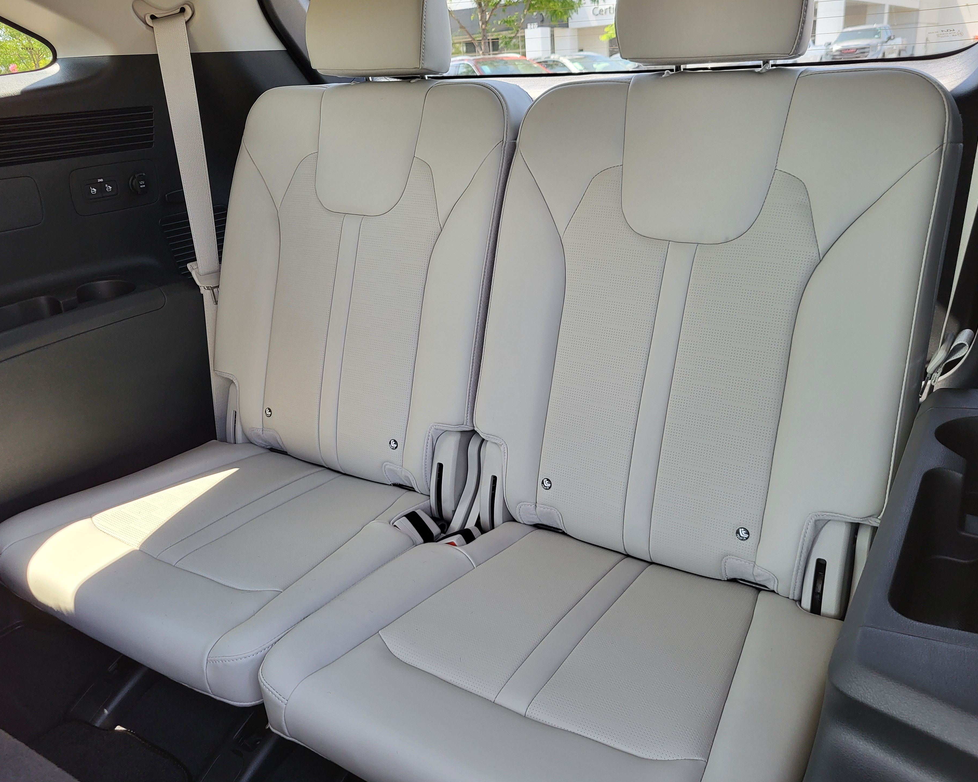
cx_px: 490
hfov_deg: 62.2
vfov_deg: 51.5
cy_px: 381
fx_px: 810
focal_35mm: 28
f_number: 1.8
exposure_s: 1/120
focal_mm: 5.4
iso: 160
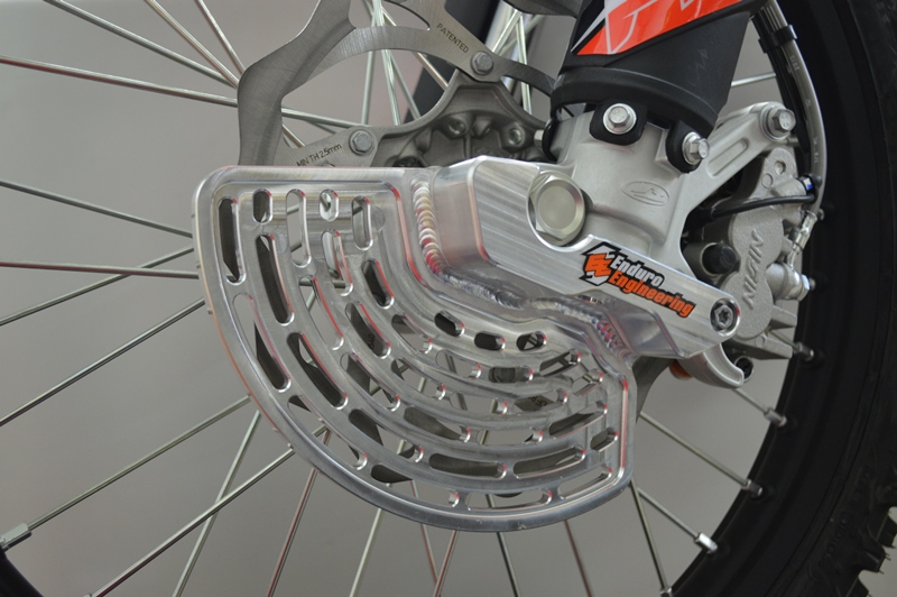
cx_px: 448
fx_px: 1046
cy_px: 298
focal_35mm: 42
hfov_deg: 46.4
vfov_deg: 31.8
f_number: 4.5
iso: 800
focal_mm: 28
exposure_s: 1/13
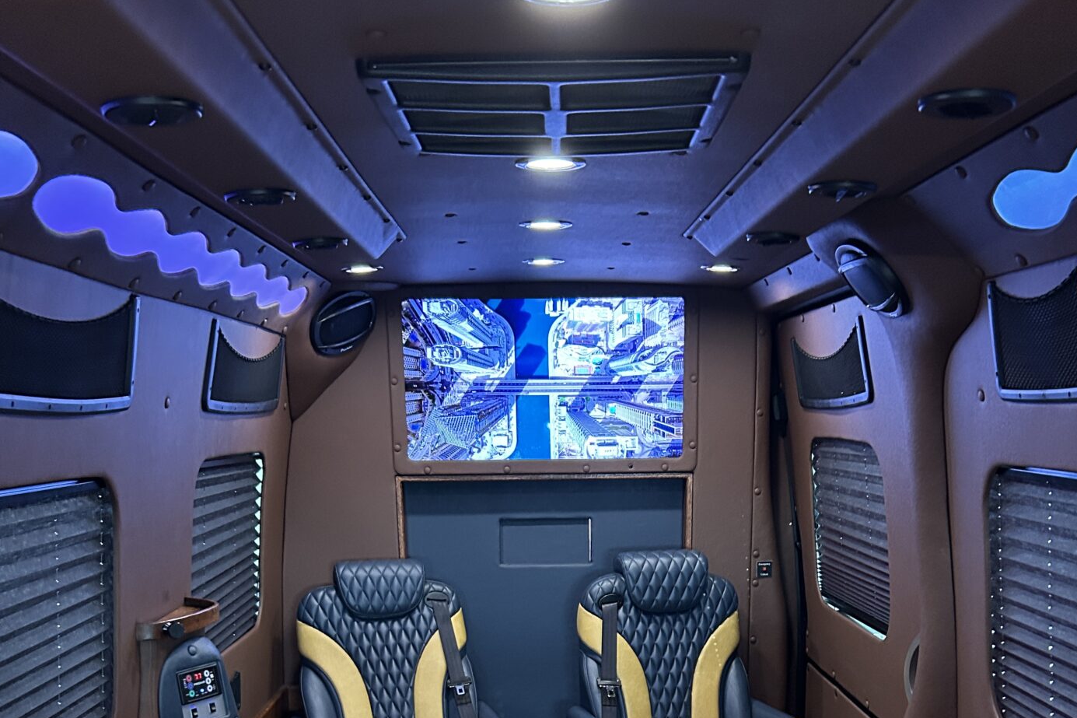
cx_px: 585
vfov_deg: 31.4
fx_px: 1196
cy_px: 683
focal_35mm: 40
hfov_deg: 48.4
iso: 400
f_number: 1.5
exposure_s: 1/41
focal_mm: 5.7
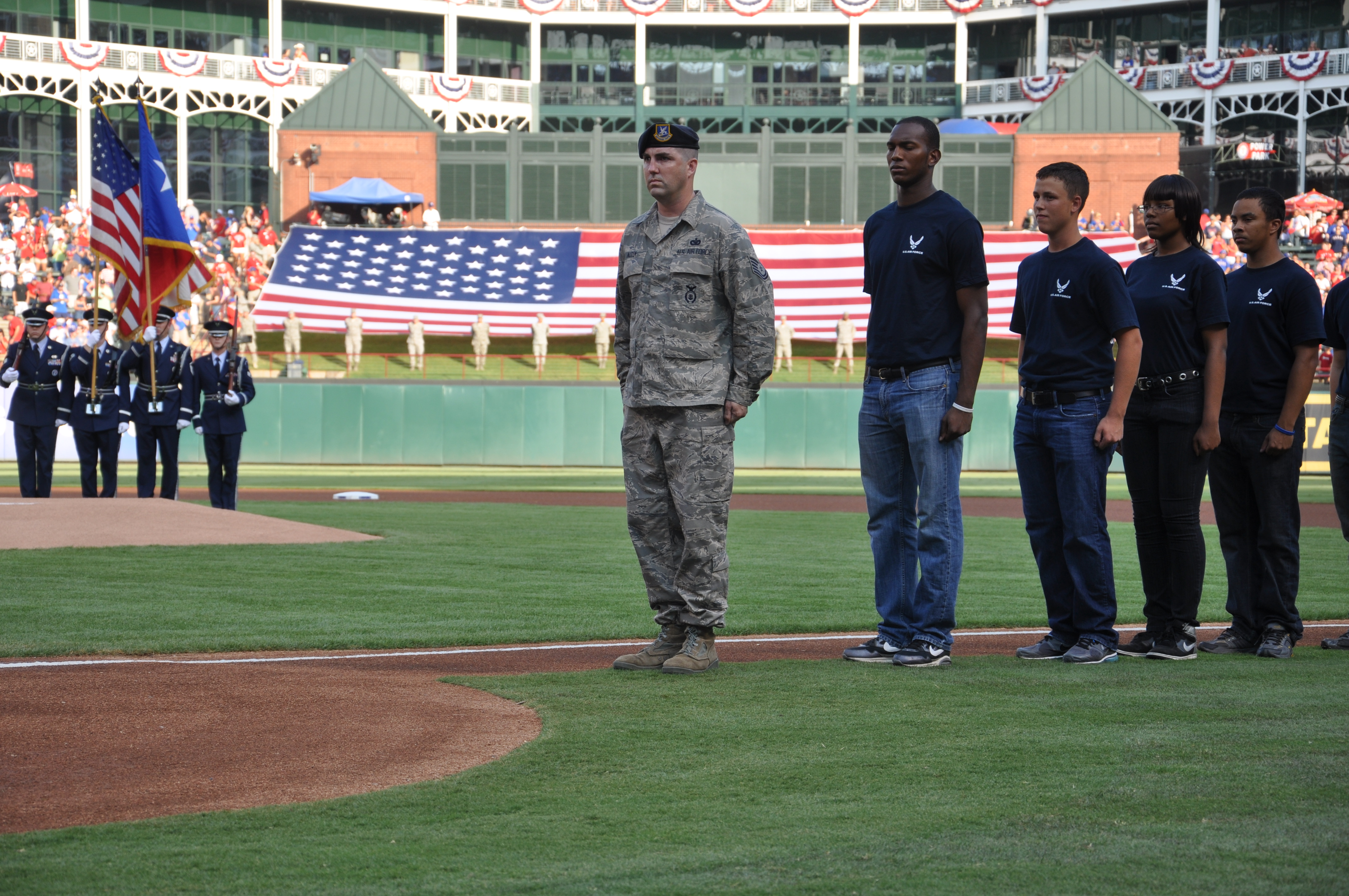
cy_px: 448
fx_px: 4491
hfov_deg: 17.1
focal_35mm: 120
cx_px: 674
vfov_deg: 11.4
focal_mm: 80
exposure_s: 1/200
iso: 200
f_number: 7.1
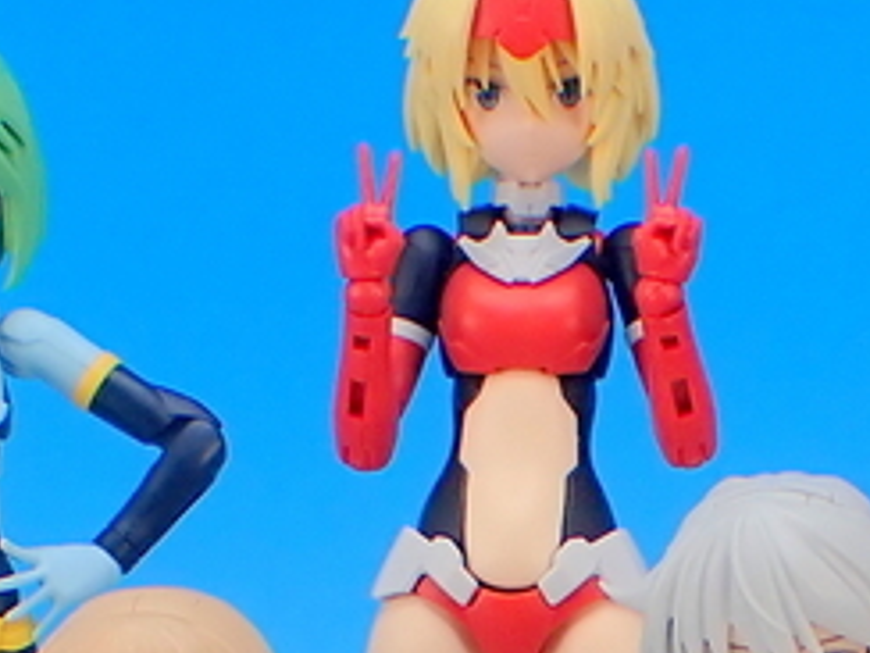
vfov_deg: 7.4
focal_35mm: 197
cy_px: 946
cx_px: 710
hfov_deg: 10.0
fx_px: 4951
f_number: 13
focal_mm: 8.4
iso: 100
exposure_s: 1/2.5
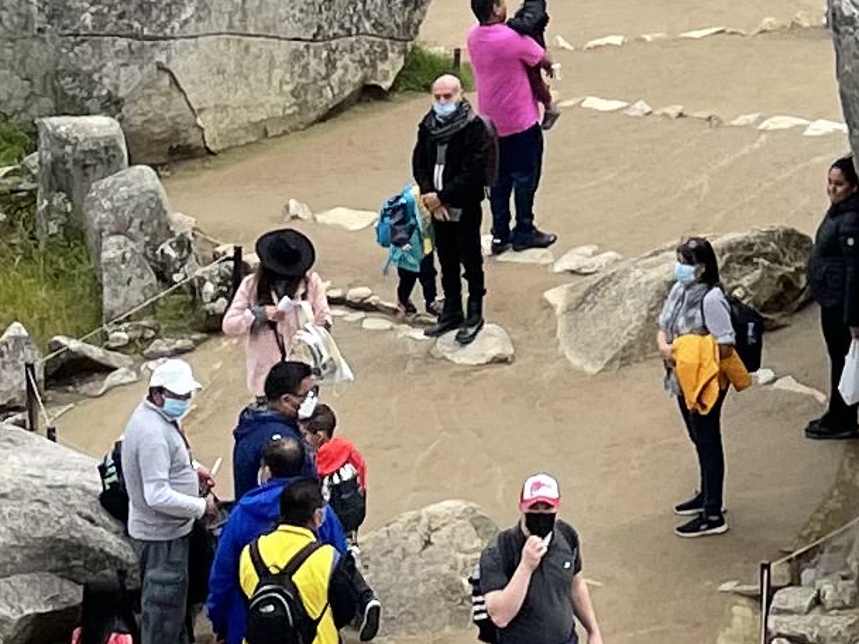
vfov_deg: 8.2
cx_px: 1487
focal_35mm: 172
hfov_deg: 10.8
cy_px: -669
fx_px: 4269
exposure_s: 1/3731
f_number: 1.6
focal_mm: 4.2
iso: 32
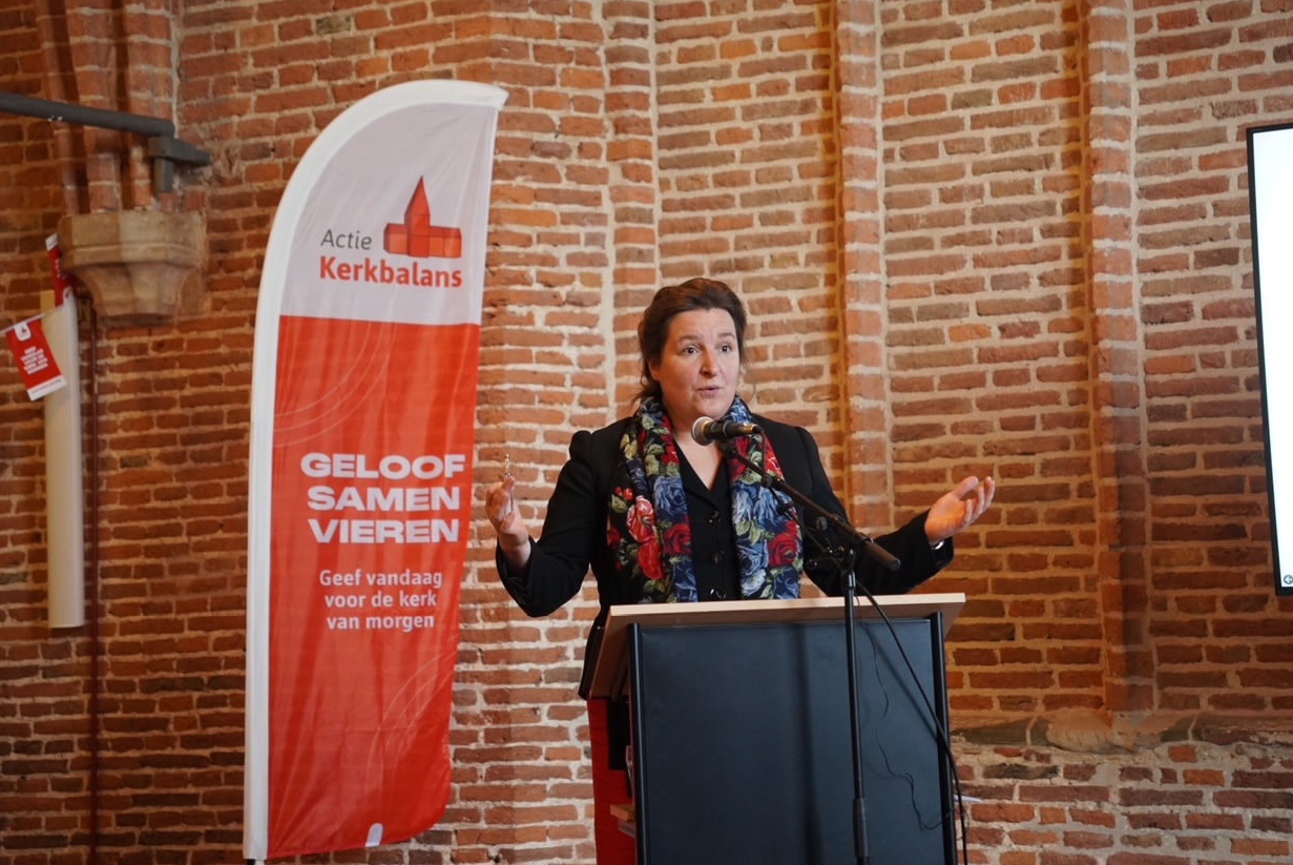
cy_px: 447
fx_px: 2804
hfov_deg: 26.0
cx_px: 634
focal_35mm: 78
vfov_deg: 17.5
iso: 1250
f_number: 2.8
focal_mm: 50
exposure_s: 1/80
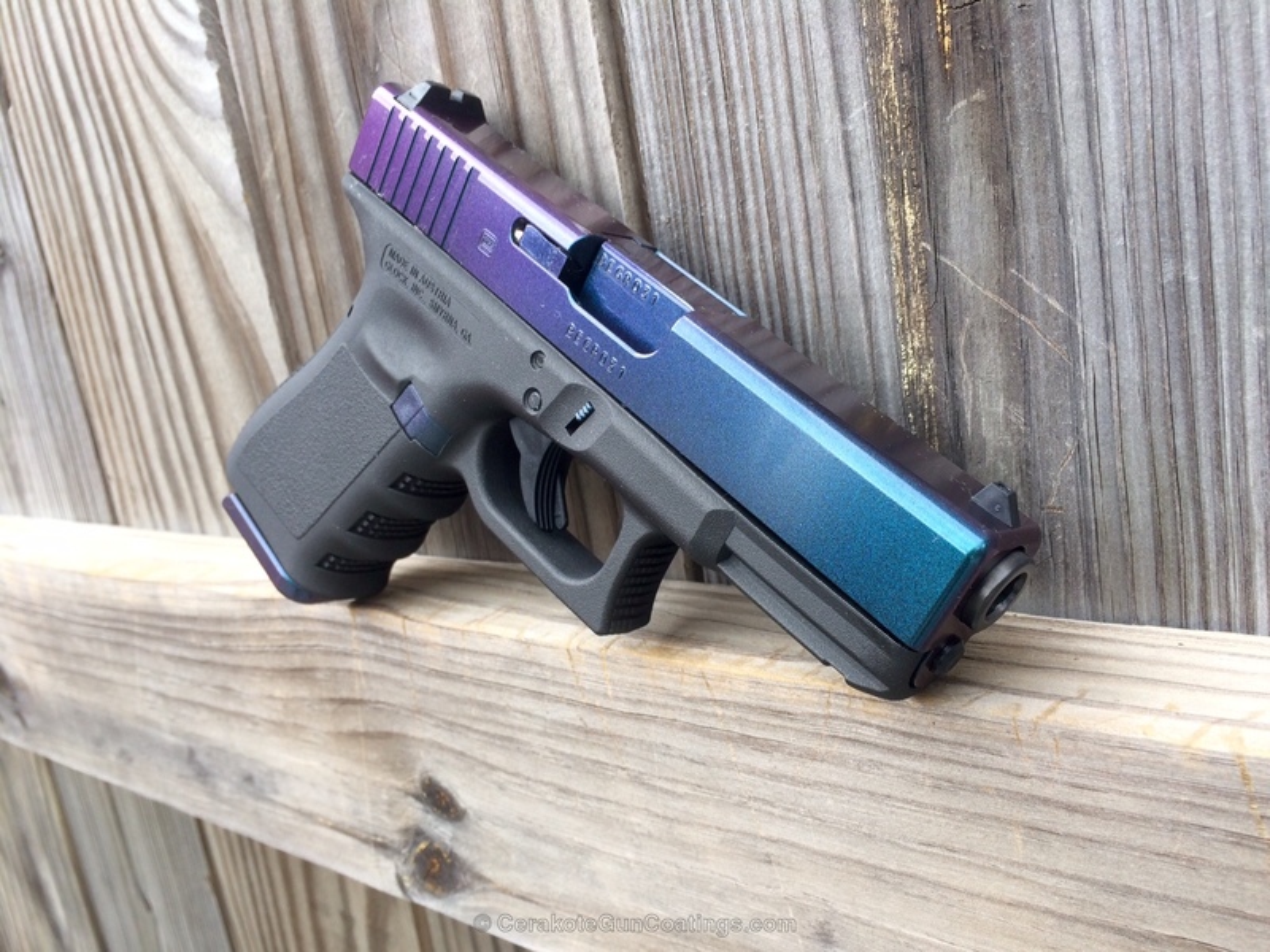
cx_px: 635
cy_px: 476
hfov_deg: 61.7
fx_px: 1064
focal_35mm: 29
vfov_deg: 48.2
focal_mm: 4.15
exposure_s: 1/193
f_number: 2.2
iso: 32
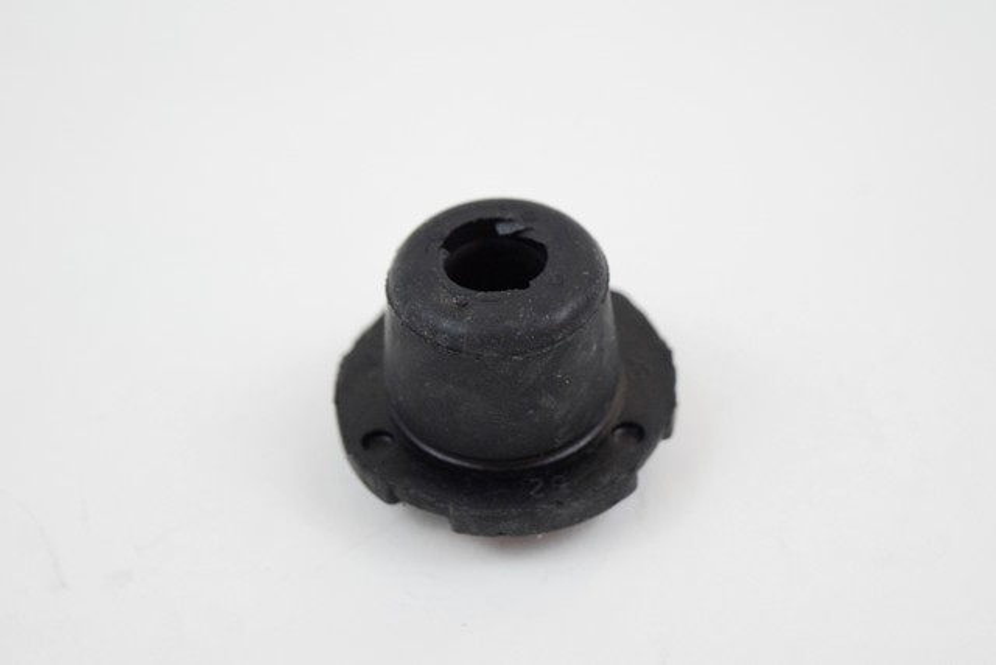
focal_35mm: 75
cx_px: 498
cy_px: 332
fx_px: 2075
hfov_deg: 27.0
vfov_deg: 18.2
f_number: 5.6
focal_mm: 50
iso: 2800
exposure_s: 1/60
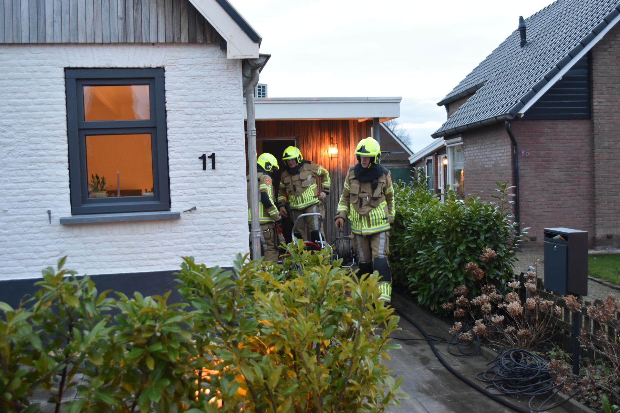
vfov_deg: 36.9
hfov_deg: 53.1
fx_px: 620
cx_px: 310
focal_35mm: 36
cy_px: 206
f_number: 2.8
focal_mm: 24
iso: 1400
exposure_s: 1/60
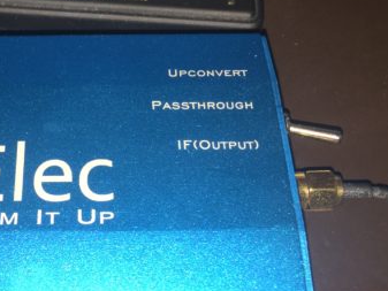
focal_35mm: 66
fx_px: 740
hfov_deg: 28.9
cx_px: 92
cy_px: 56
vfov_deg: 22.0
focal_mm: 4.15
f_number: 2.2
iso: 32
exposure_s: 1/69
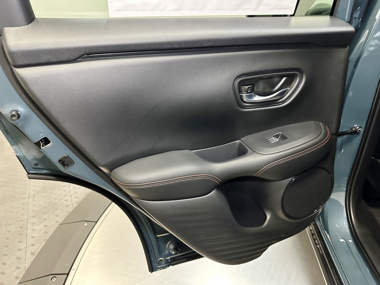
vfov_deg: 56.8
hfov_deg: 71.6
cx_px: 190
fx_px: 263
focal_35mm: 24
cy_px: 142
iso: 1000
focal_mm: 6.86
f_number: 1.78
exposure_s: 1/40
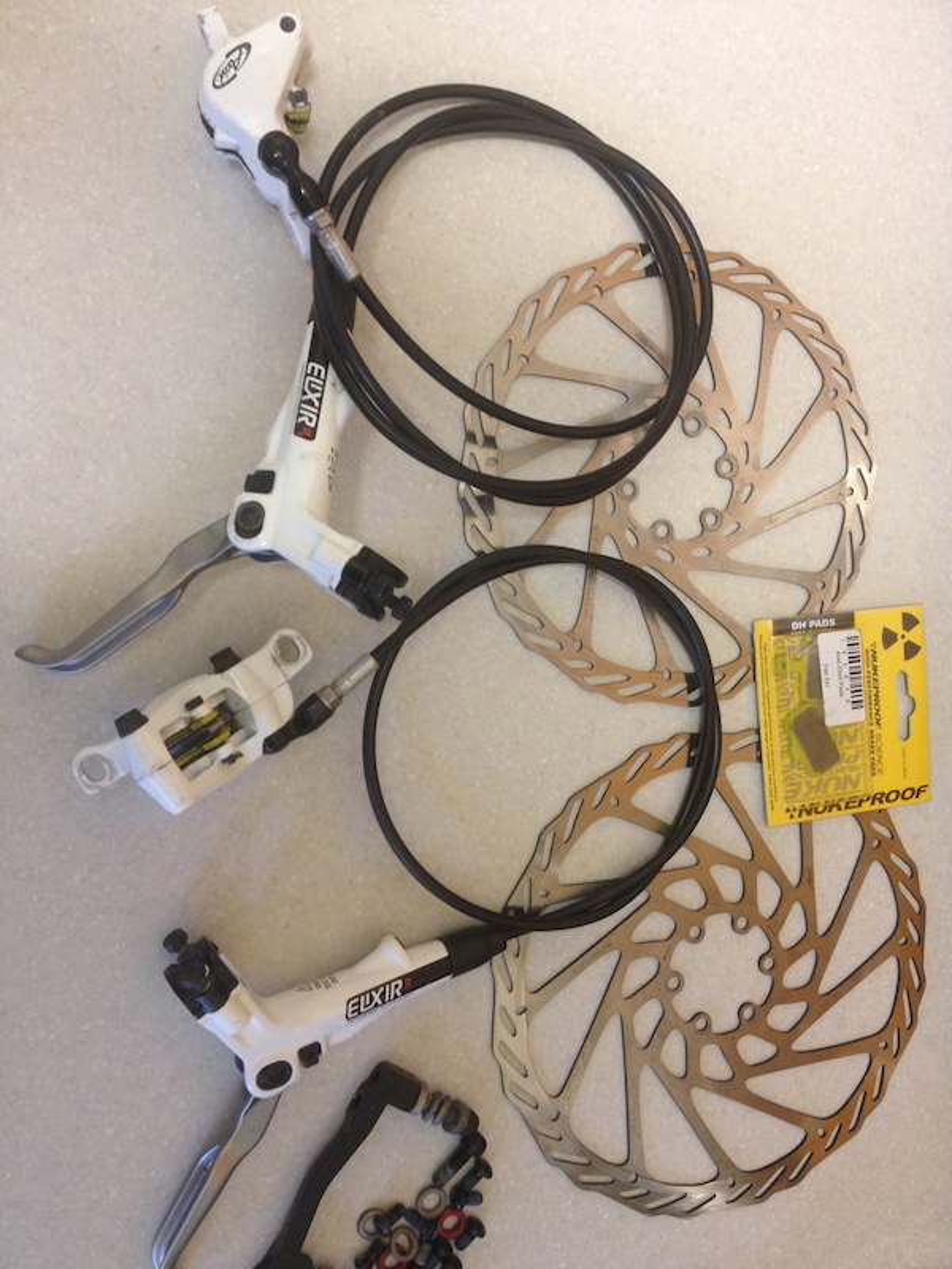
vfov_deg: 52.6
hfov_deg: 40.7
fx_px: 1283
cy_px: 634
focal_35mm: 35
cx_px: 476
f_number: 2.4
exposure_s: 1/20
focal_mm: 4.28
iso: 125
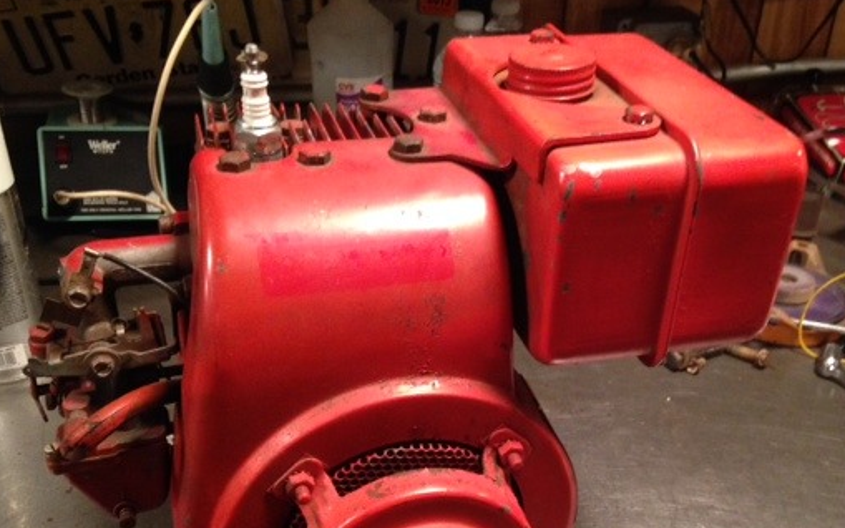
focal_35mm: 44
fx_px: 1013
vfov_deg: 29.0
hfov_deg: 45.3
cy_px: 359
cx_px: 447
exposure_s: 1/20
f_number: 2.4
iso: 320
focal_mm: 4.12
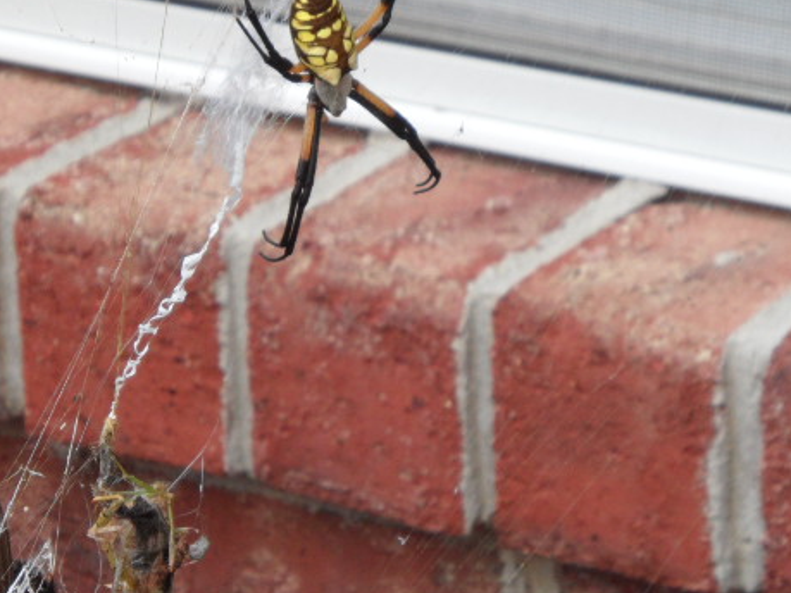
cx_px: 274
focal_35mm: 223
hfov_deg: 8.9
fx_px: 5094
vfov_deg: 6.7
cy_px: 352
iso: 100
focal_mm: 16.3
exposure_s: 1/125
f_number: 4.4
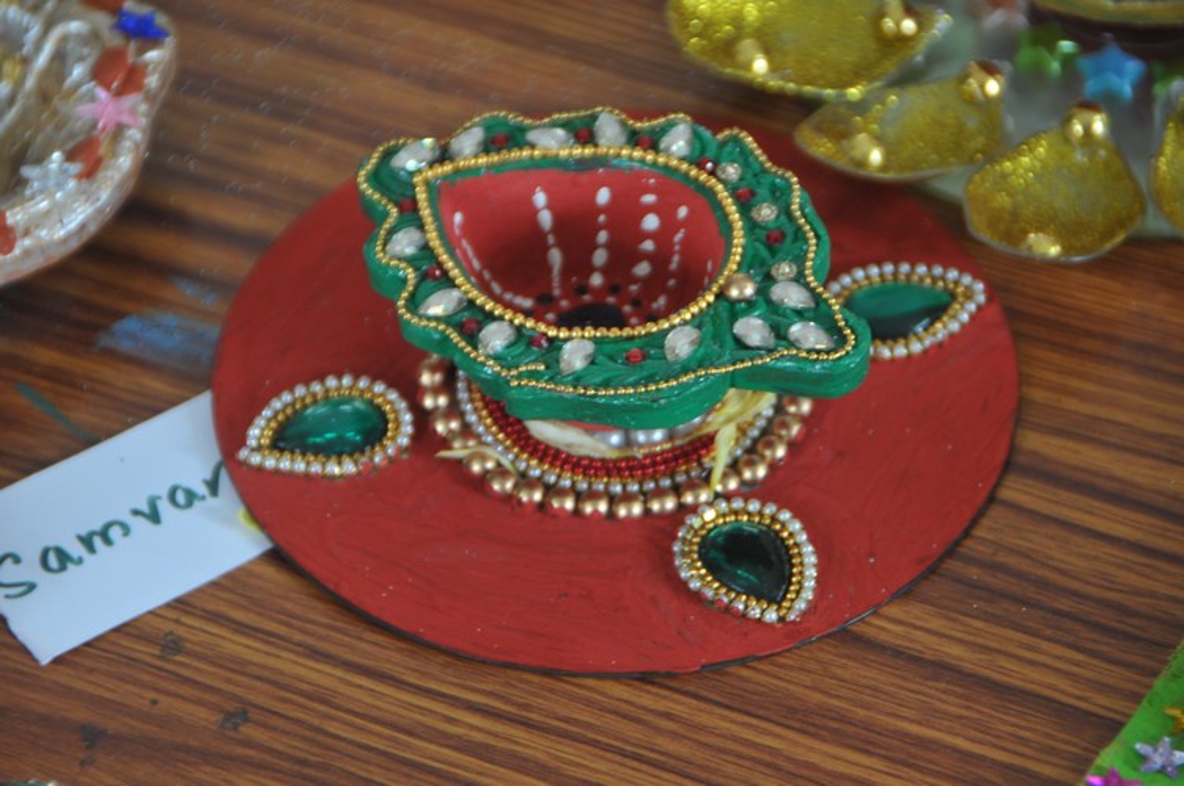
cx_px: 592
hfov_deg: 6.9
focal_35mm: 300
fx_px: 9854
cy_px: 393
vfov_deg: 4.6
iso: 400
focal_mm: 200
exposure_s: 1/15
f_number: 5.6
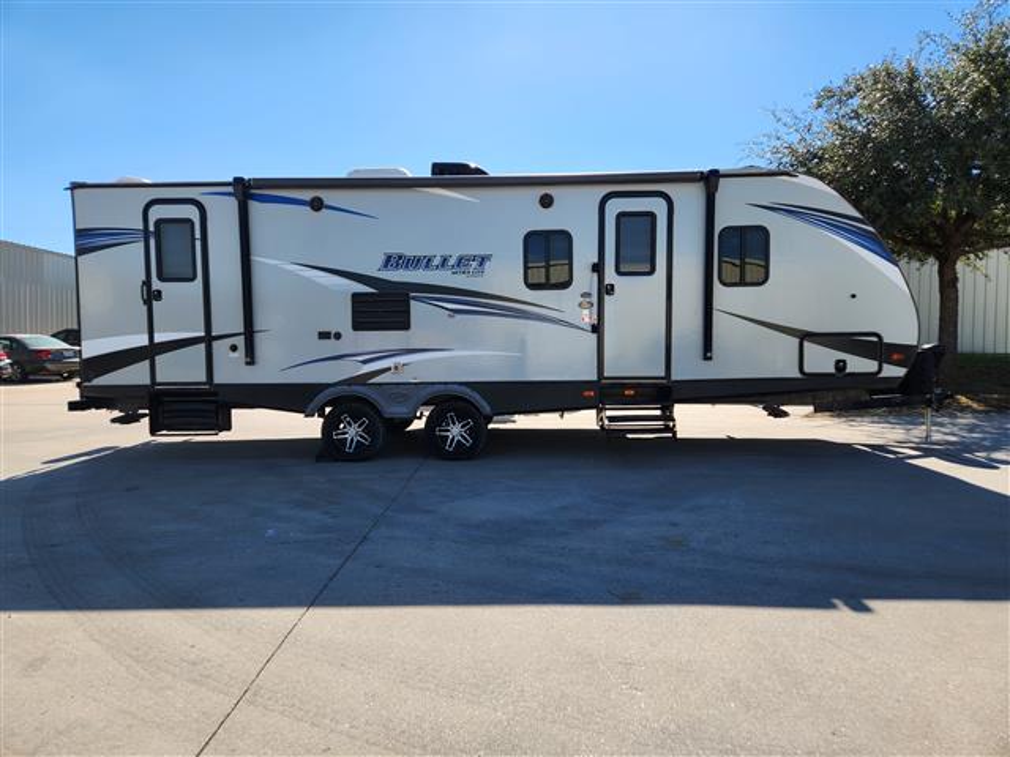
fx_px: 671
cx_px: 505
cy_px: 378
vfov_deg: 58.9
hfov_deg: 73.9
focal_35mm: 23
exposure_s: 1/1182
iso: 20
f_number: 1.8
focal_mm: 5.4
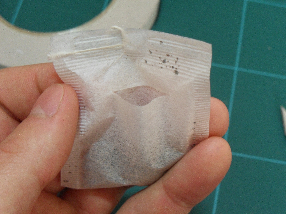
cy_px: 107
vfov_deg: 21.9
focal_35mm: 67
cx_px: 143
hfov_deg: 29.0
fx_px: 554
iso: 400
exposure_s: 1/30
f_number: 4.3
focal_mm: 12.2
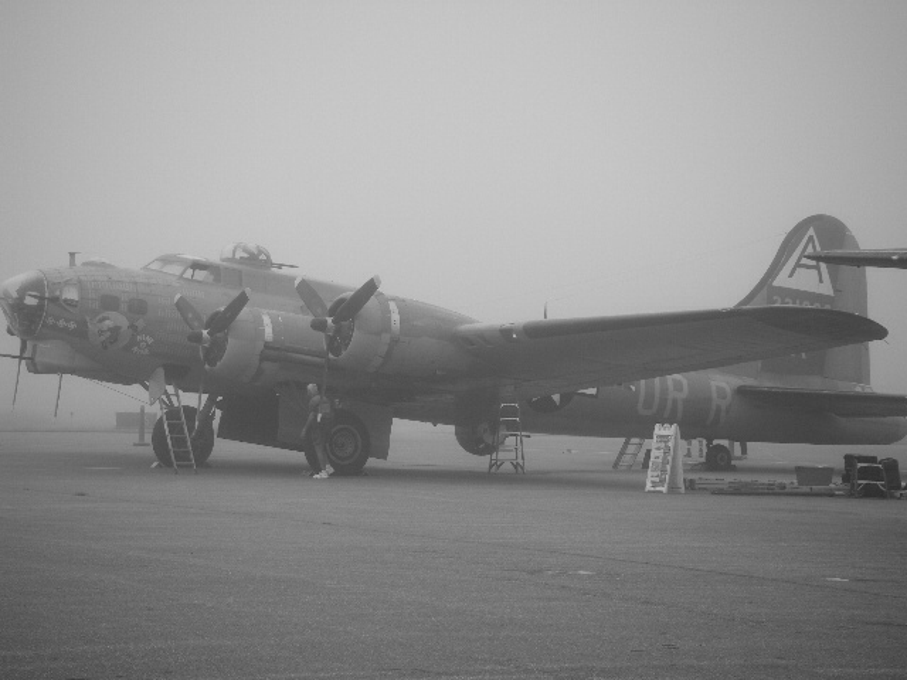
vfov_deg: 13.0
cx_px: 454
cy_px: 340
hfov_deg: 17.3
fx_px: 2987
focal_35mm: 114
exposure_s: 1/160
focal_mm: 18.9
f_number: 4
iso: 64
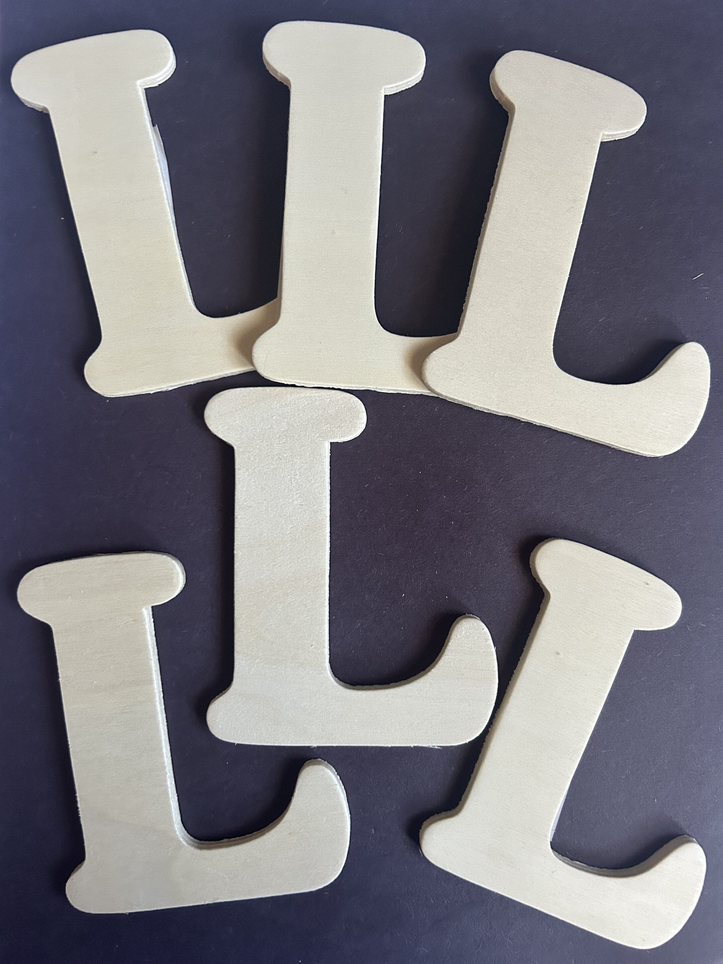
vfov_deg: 67.3
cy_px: 482
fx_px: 724
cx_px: 362
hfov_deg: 53.1
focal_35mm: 26
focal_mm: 5.7
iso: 400
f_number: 1.5
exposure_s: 1/60
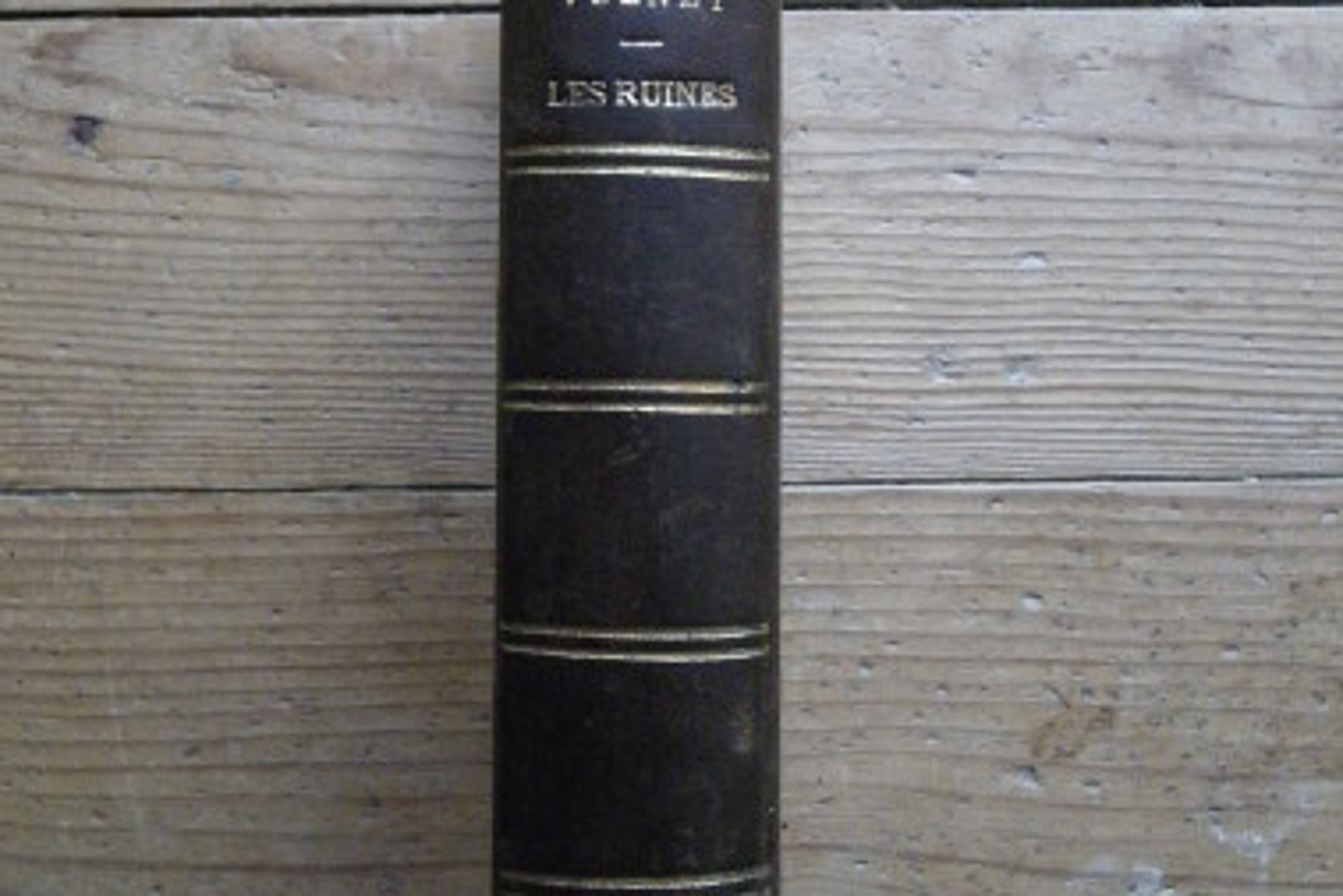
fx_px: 1605
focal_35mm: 43
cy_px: 340
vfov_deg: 31.1
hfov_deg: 45.4
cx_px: 677
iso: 800
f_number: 2.6
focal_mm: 4.9
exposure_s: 1/25
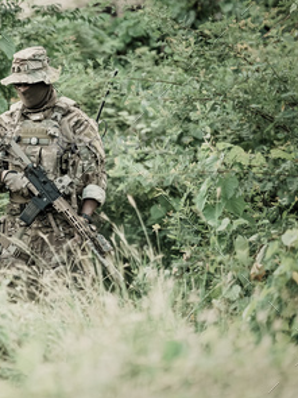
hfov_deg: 5.0
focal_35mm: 298
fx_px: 3423
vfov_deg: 6.7
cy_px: 207
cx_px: -97
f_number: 2.8
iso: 1250
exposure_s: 1/3448
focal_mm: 155
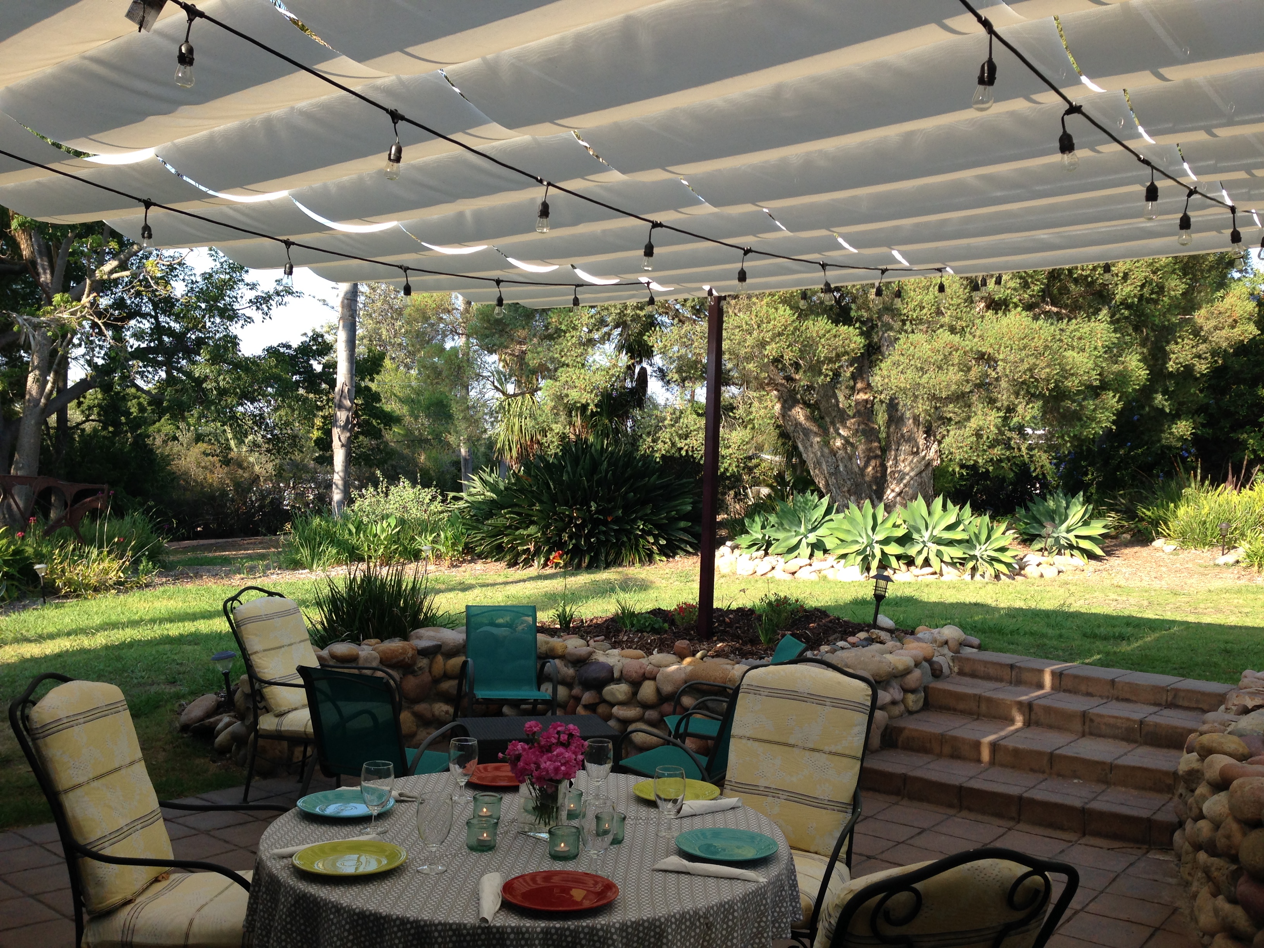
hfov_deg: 55.4
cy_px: 474
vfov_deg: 42.9
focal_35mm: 33
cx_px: 632
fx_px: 1205
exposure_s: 1/359
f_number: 2.4
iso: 50
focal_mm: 4.12
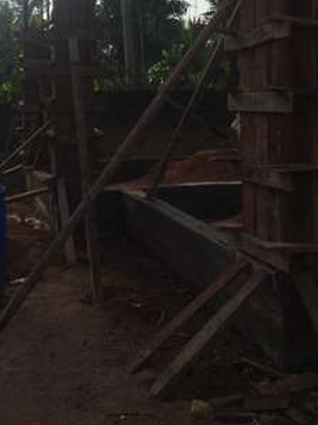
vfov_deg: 41.5
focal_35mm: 44
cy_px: 97
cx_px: 160
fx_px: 539
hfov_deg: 32.9
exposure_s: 1/907
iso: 20
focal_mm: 4.6
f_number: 2
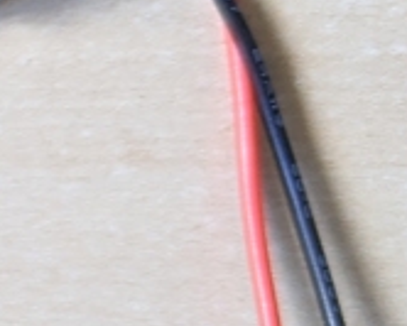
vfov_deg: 9.0
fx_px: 2049
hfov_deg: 8.4
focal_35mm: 170
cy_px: 351
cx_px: -1022
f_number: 1.85
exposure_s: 1/23.8
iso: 62
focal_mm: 6.81
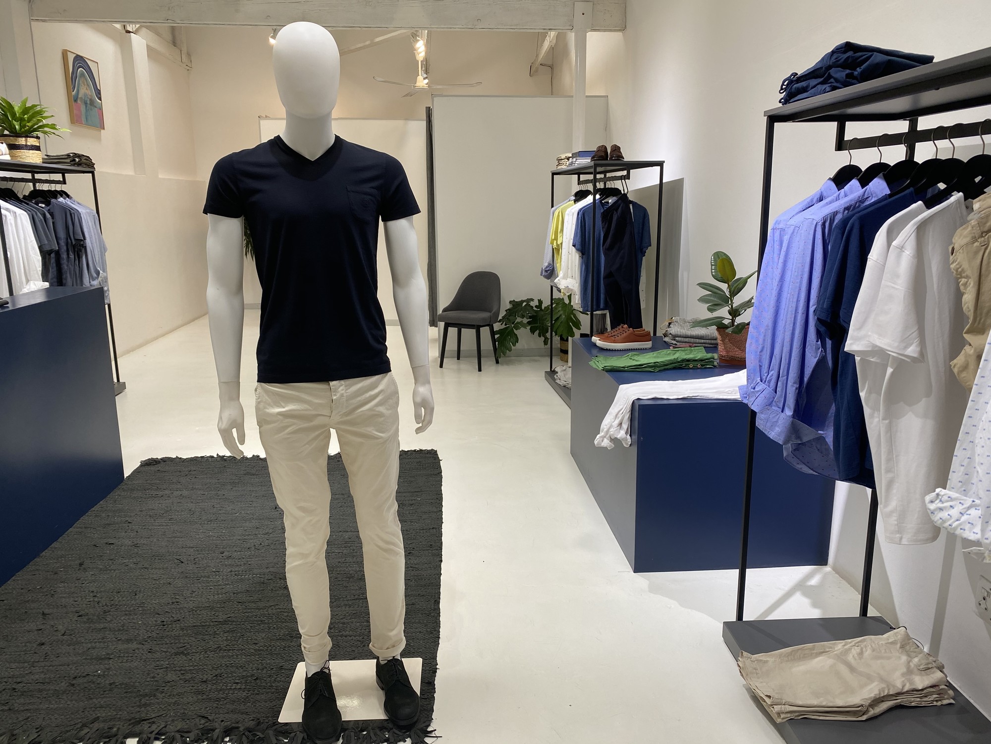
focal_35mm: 26
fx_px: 744
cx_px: 496
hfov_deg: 67.3
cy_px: 372
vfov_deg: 53.1
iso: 64
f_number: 1.8
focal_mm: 4.25
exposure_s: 1/121
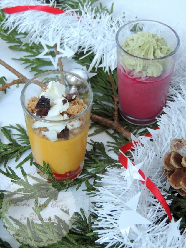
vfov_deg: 27.8
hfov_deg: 21.0
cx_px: 93
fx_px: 502
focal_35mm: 70
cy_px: 124
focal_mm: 12.4
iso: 800
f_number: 3.9
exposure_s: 1/10
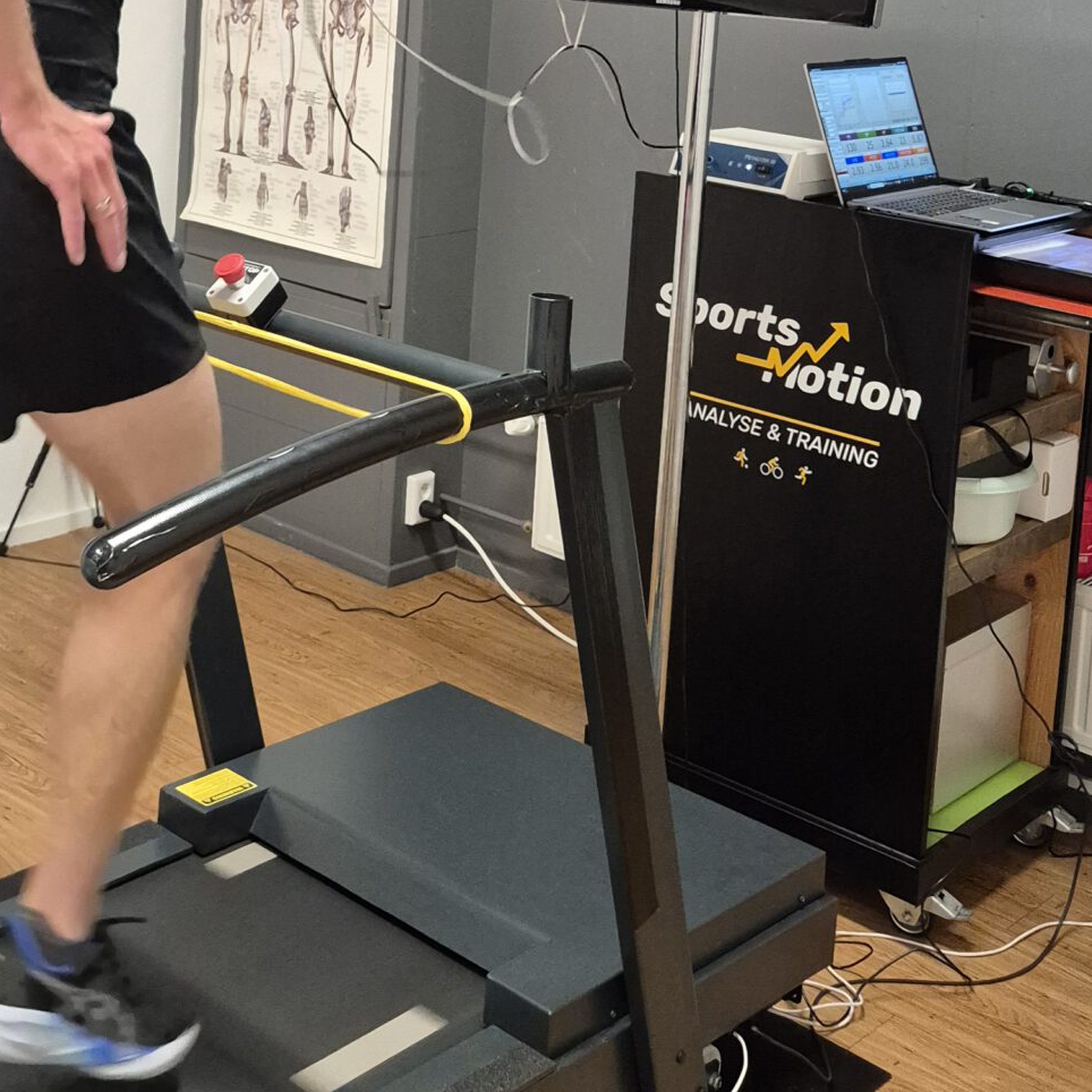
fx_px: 1927
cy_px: 59
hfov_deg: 31.3
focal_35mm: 54
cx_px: 330
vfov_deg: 29.9
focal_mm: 5.4
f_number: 1.8
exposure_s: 1/100
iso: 1000
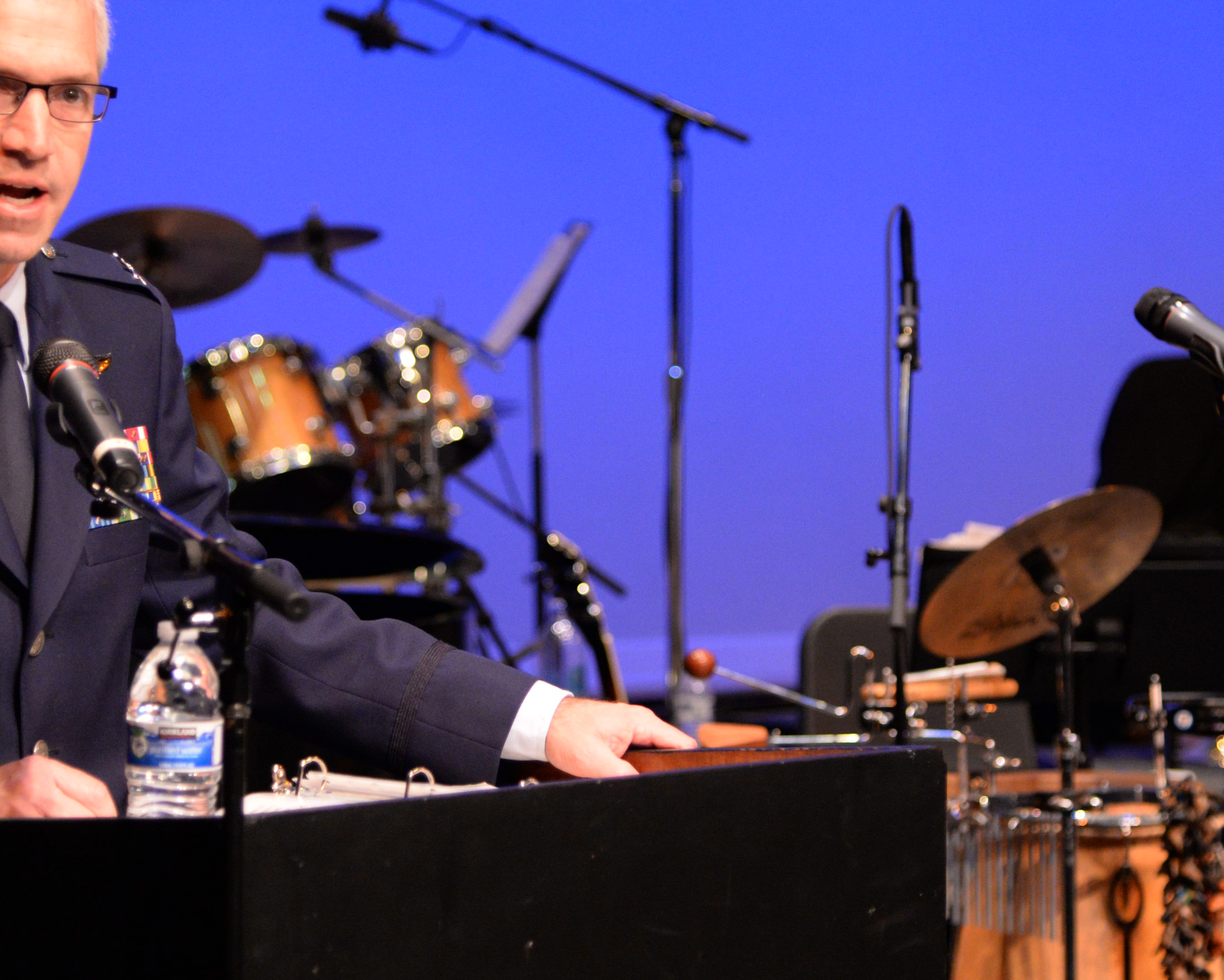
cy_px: 418
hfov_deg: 11.6
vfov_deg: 9.3
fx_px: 6014
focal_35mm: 166
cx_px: 475
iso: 3200
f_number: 4
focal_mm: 85
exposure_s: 1/125
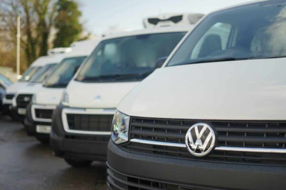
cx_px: 143
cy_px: 95
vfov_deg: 27.0
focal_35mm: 50
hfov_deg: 39.6
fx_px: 397
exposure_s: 1/400
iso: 100
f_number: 1.8
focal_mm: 50
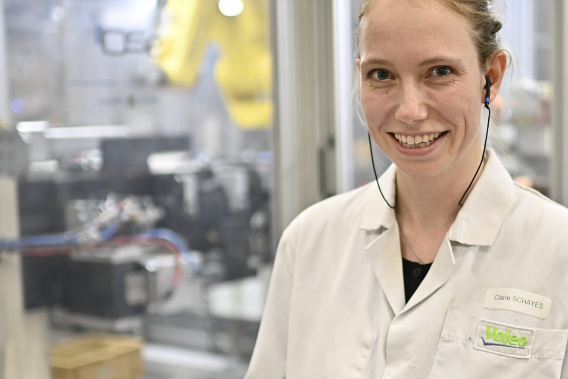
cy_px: 267
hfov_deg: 29.4
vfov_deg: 19.9
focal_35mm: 68
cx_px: 381
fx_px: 1073
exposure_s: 1/200
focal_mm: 35
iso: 400
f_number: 1.4
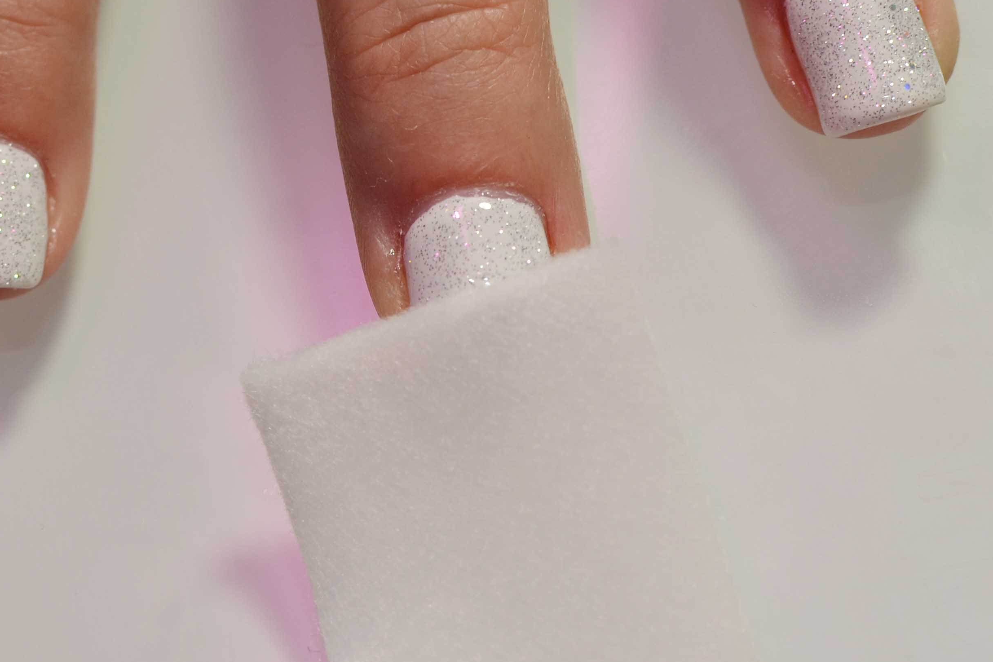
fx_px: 2924
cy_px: 205
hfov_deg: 19.3
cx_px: 434
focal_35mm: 106
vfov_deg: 12.9
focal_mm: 35
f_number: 4.5
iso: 200
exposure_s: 1/80
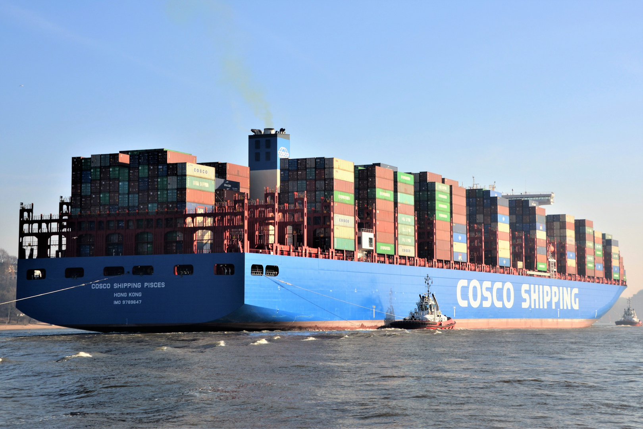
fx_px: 1179
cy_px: 214
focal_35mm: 66
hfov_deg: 30.5
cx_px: 322
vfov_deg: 20.6
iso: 100
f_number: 8
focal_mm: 44
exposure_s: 1/250
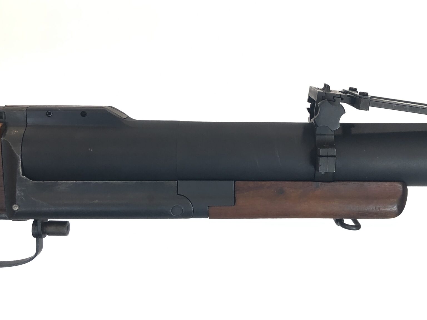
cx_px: 214
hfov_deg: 63.4
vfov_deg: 49.7
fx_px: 345
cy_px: 160
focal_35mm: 28
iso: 40
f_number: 1.8
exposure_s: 1/20
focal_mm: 3.99
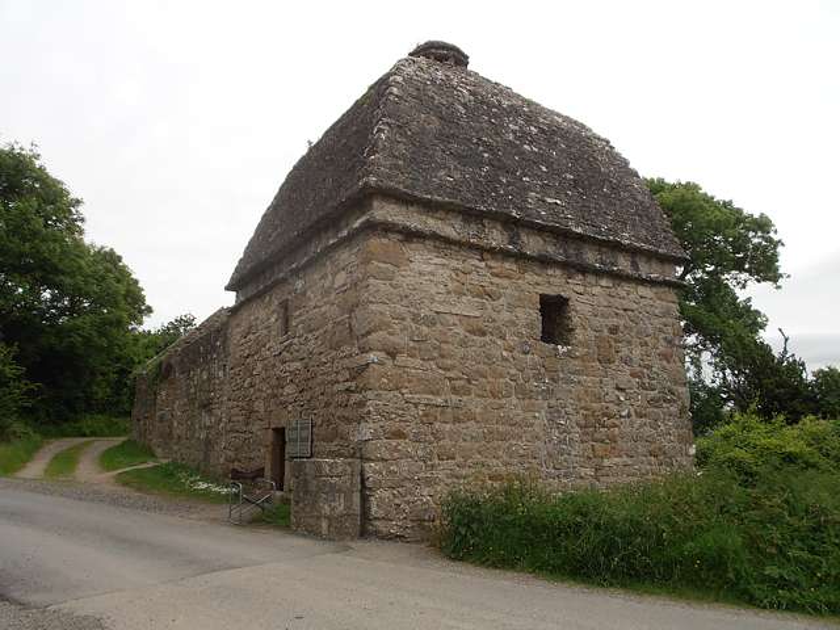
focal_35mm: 30
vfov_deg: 46.8
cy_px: 315
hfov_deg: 60.0
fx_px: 728
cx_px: 420
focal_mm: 5.25
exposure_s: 1/1250
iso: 80
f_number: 3.5
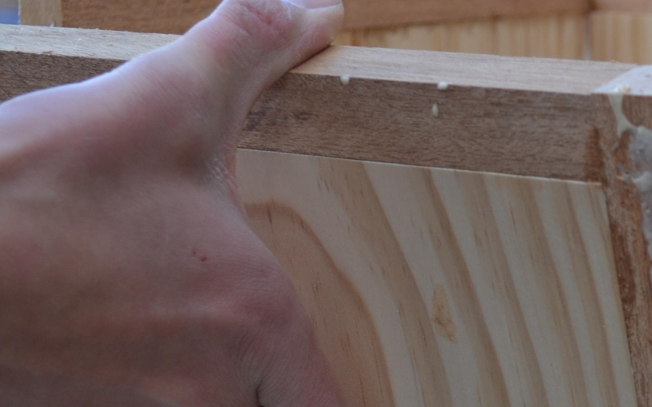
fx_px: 2577
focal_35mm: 145
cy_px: 458
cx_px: 552
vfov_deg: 9.0
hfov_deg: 14.3
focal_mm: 40
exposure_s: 1/125
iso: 250
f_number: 5.6
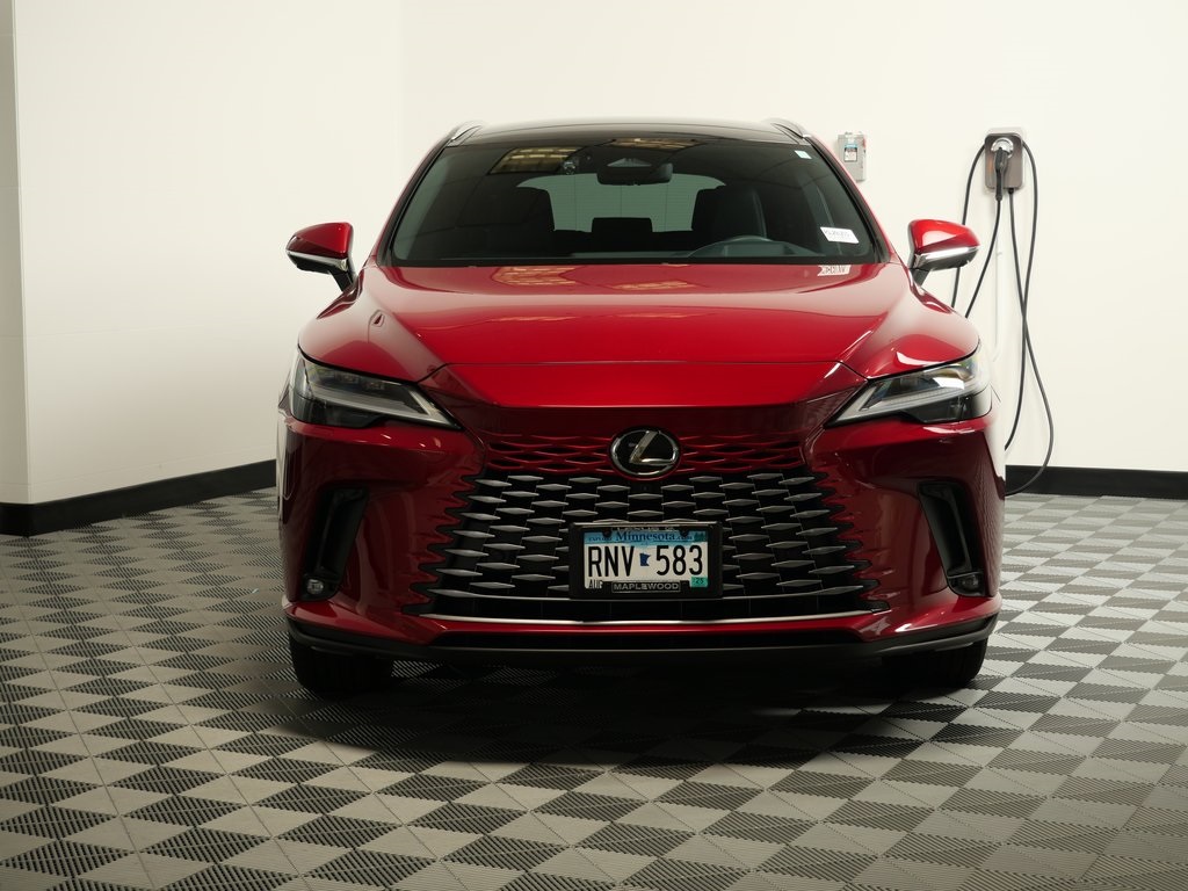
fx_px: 1853
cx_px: 594
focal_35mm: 54
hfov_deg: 35.5
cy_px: 446
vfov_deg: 27.0
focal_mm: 27
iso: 200
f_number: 4.6
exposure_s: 1/100
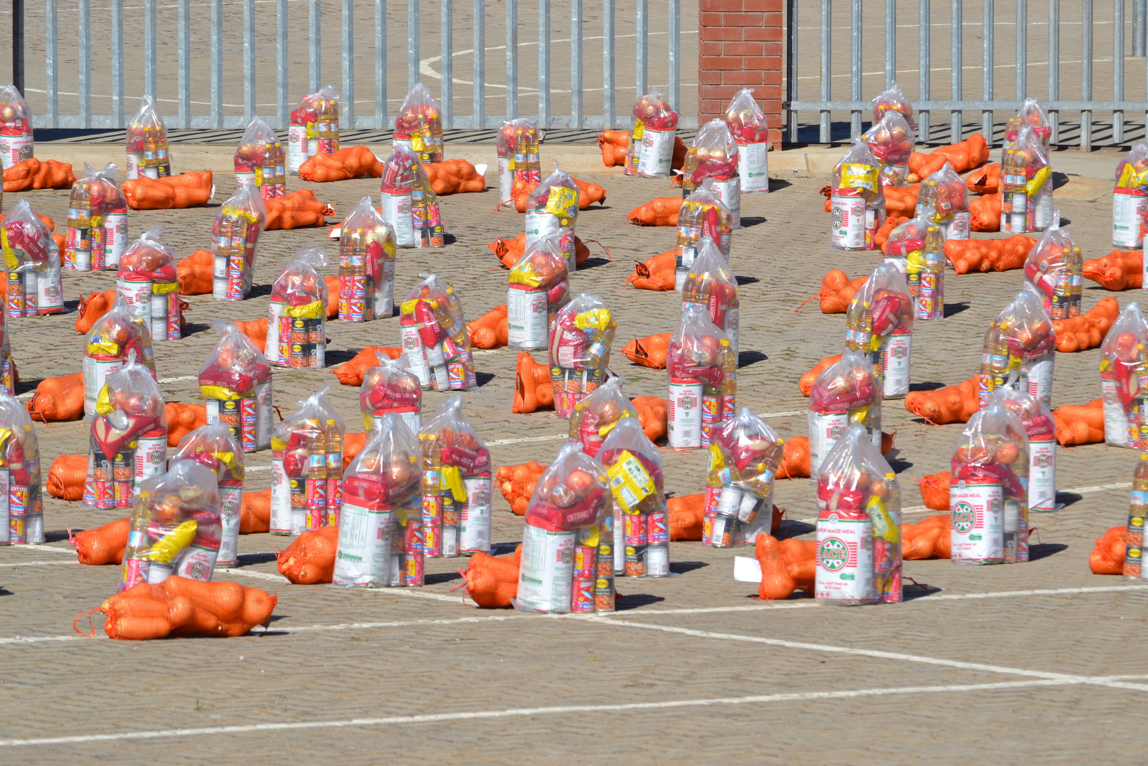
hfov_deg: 10.2
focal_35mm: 202
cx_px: 574
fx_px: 6457
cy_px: 383
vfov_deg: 6.8
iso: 100
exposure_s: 1/320
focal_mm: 135
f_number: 9
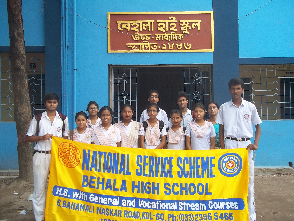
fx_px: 272
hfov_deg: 56.8
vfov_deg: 44.2
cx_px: 147
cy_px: 110
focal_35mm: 32
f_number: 2.9
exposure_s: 1/250
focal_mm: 5.7
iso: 80
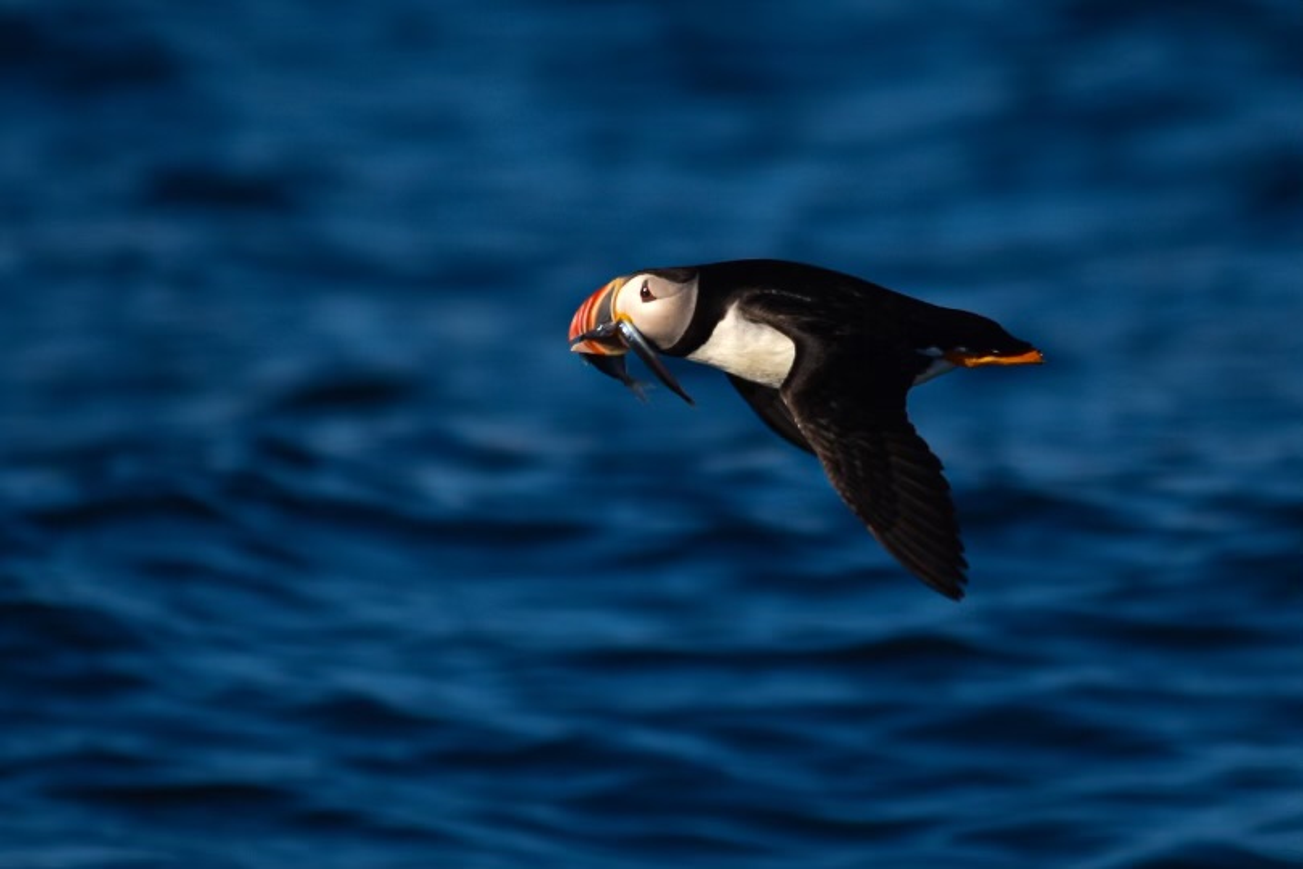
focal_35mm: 750
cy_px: 434
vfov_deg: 1.8
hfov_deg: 2.7
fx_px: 27144
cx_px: 652
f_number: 6.3
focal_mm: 500
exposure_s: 1/1600
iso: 400
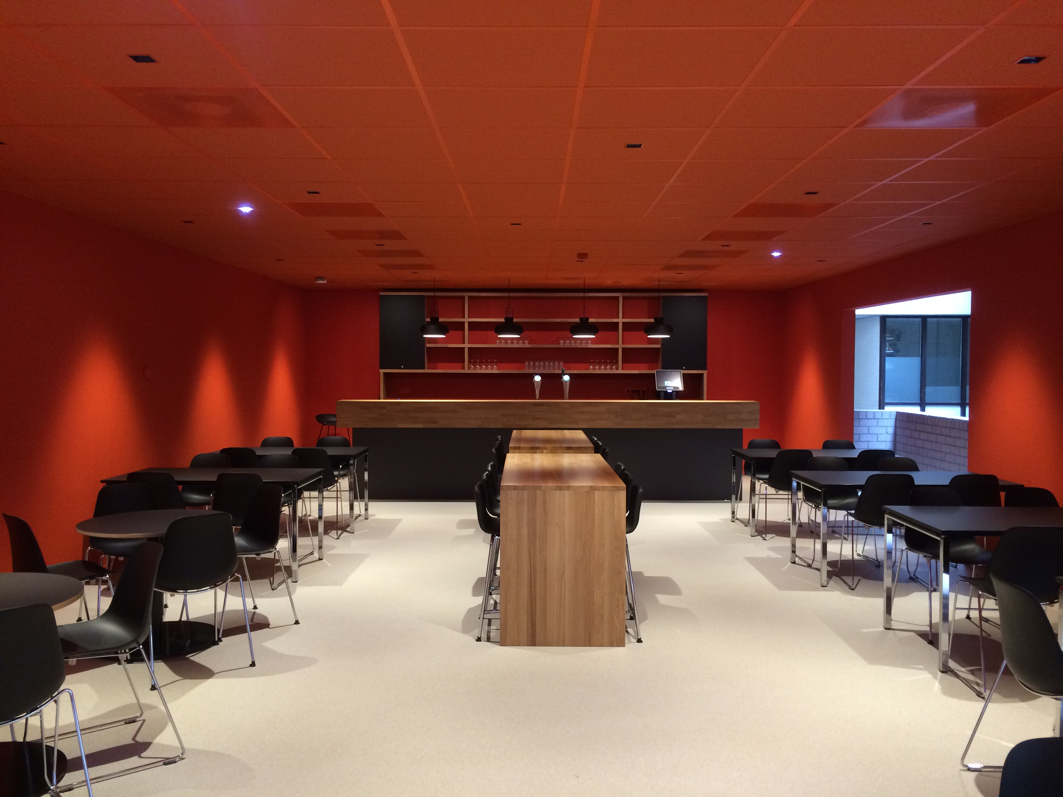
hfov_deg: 61.7
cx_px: 532
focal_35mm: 29
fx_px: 891
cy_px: 398
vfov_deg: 48.2
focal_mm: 4.15
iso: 200
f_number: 2.2
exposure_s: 1/33
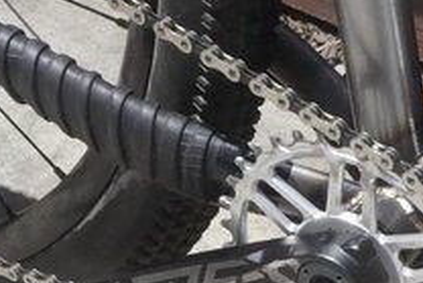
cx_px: 295
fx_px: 1423
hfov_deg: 16.9
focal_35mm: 121
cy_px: 164
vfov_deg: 11.3
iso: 6400
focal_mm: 24
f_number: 14
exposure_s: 1/3200
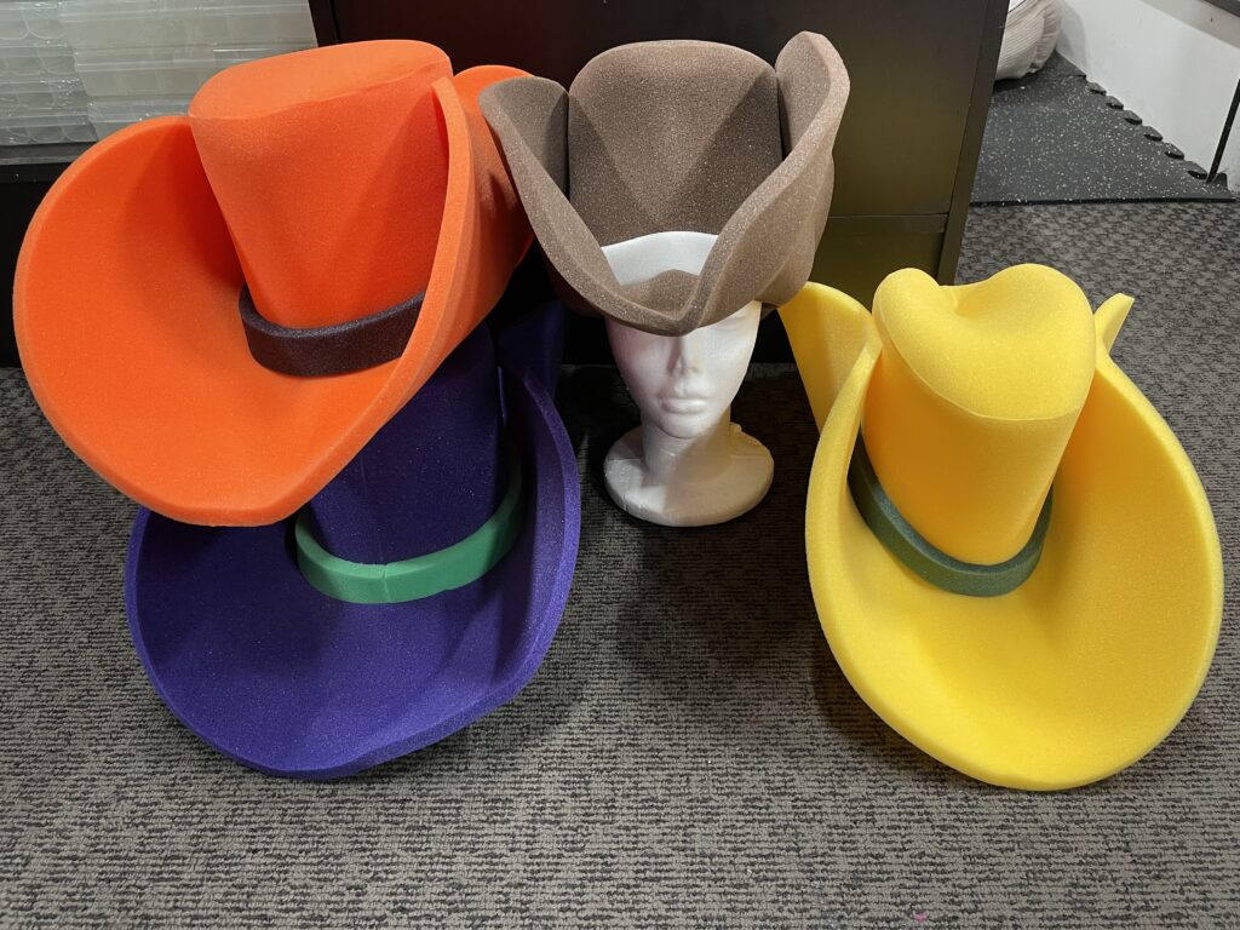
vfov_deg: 53.1
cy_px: 465
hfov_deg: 67.3
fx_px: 931
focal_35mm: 26
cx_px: 620
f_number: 1.6
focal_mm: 5.1
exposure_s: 1/60
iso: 400
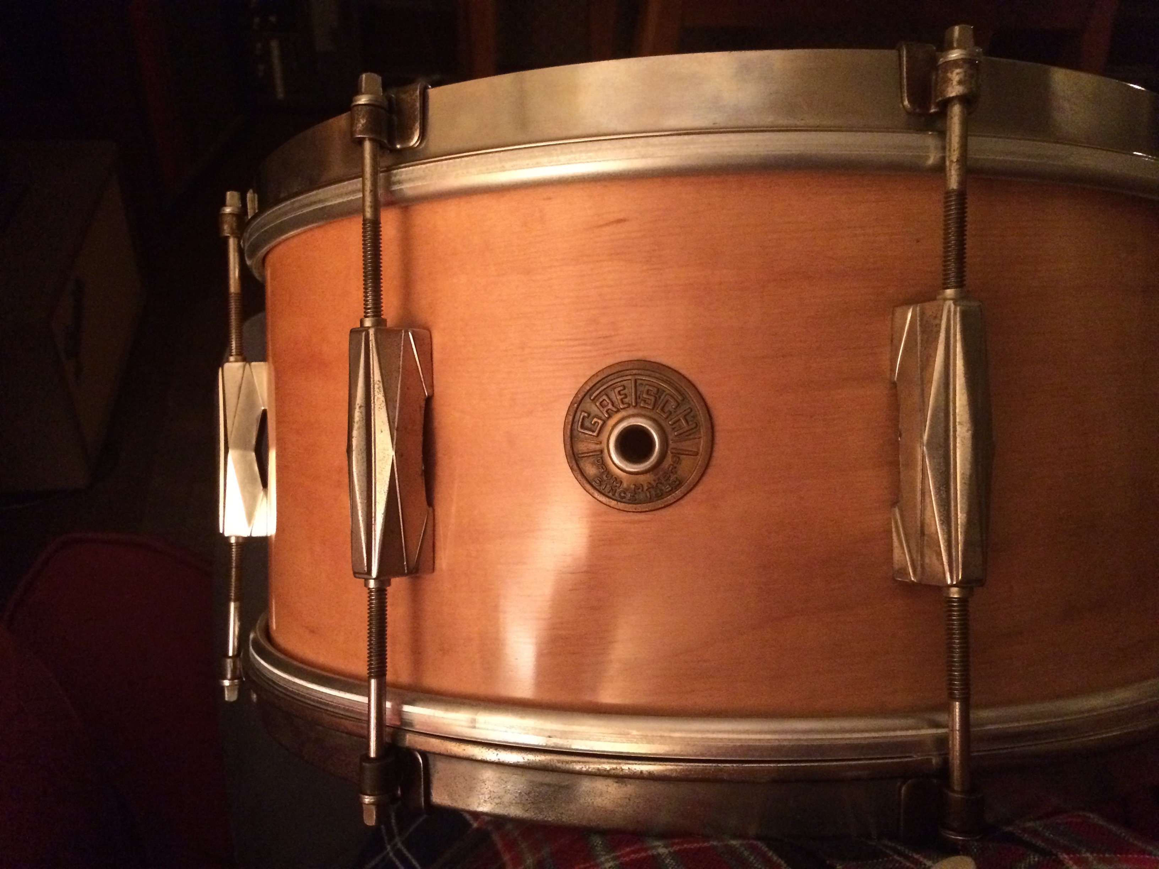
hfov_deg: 61.7
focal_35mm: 29
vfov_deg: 48.2
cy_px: 434
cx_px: 580
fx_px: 971
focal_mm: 4.15
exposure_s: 1/15
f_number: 2.2
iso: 400
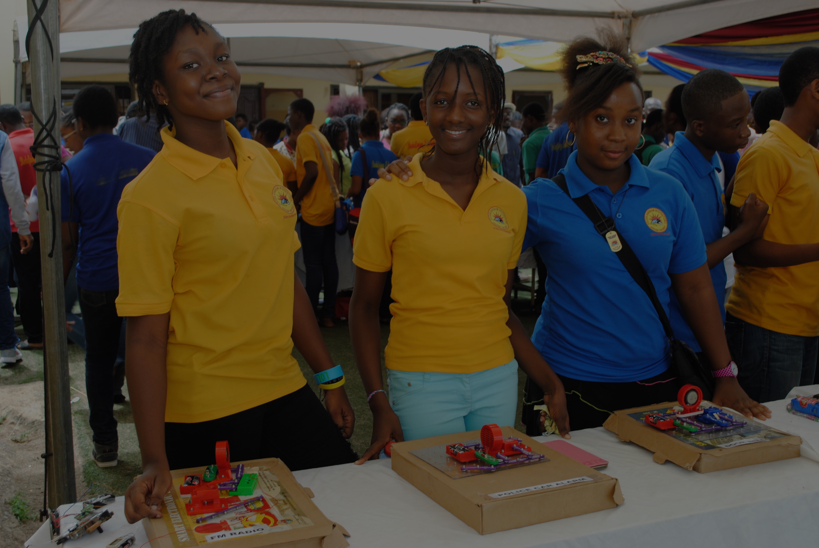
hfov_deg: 43.6
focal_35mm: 45
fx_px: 1025
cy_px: 274
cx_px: 410
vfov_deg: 29.9
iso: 100
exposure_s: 1/50
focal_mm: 30
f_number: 7.1
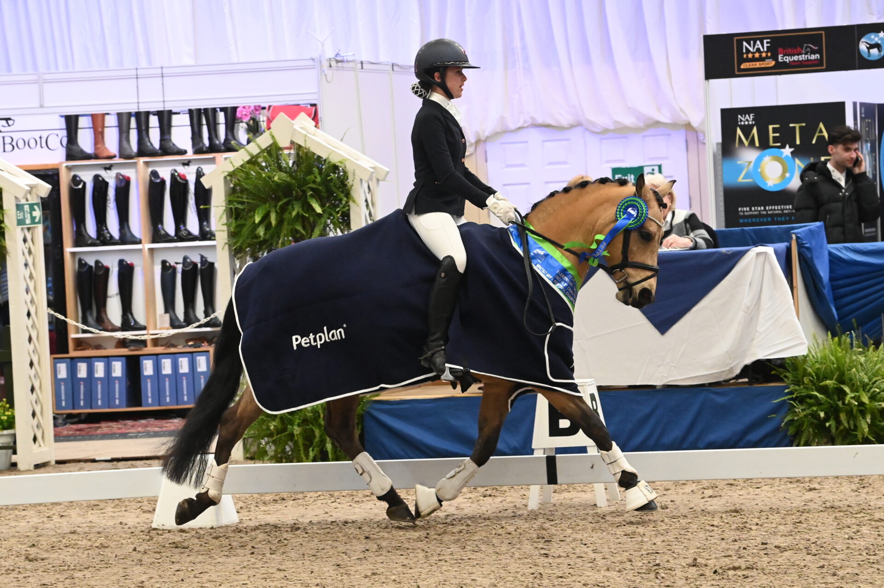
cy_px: 294
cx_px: 442
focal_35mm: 180
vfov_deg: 7.6
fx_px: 4418
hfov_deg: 11.4
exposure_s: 1/640
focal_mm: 150
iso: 12800
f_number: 8
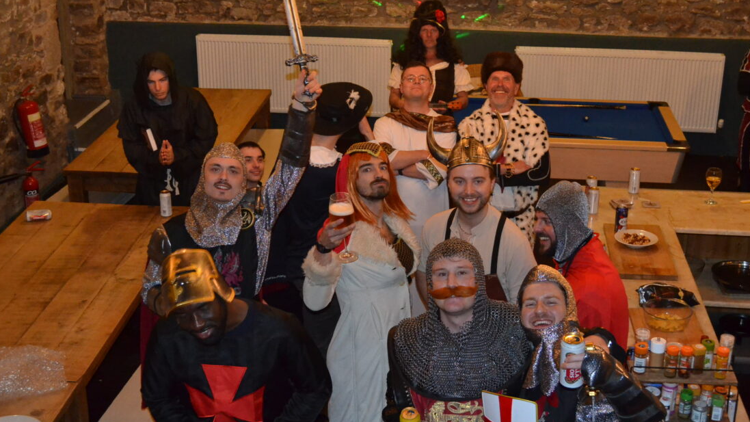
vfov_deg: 21.8
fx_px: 1094
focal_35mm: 55
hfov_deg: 37.8
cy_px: 206
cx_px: 372
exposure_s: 1/60
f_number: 4.8
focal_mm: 32
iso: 3200
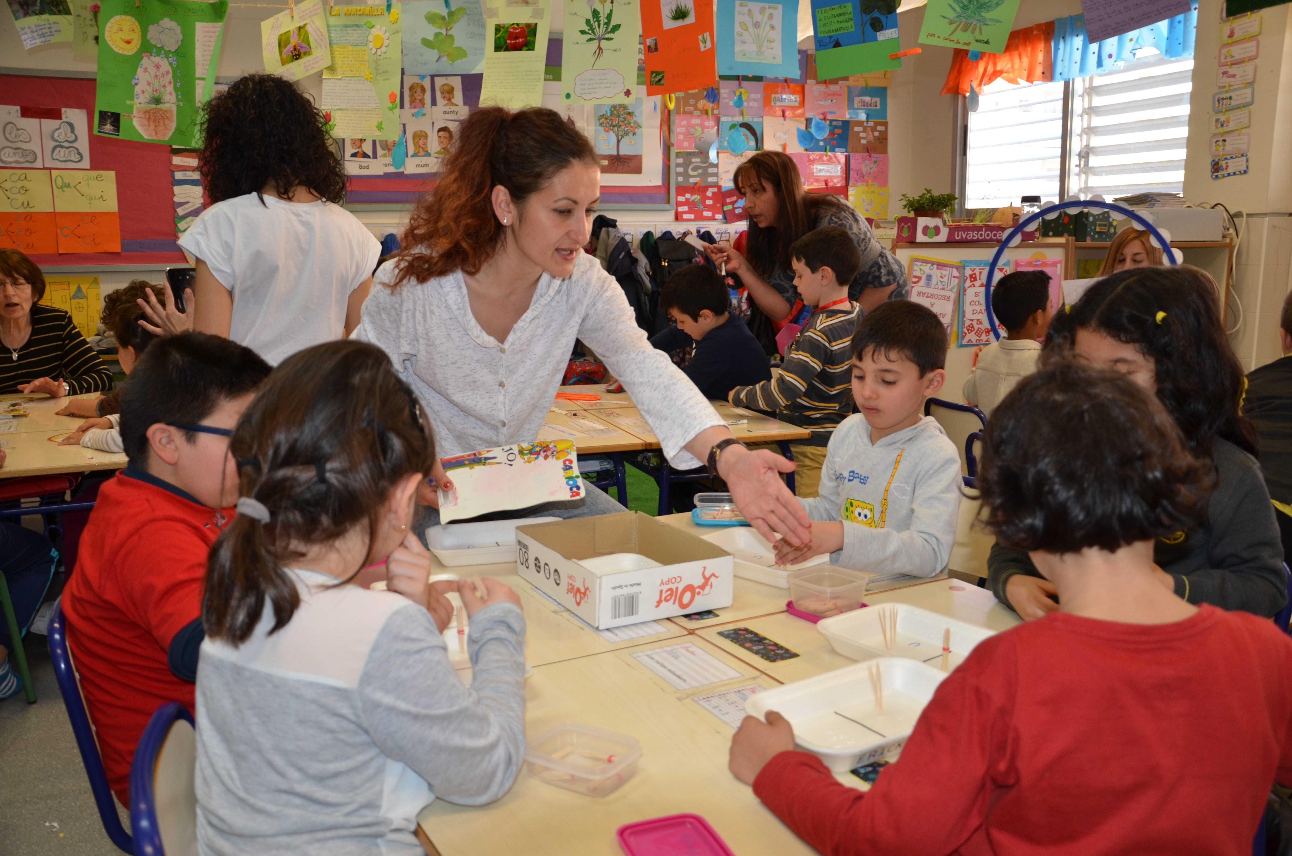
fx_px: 1128
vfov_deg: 41.5
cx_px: 646
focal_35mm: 32
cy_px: 428
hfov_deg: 59.6
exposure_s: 1/125
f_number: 3.8
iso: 400
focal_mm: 21
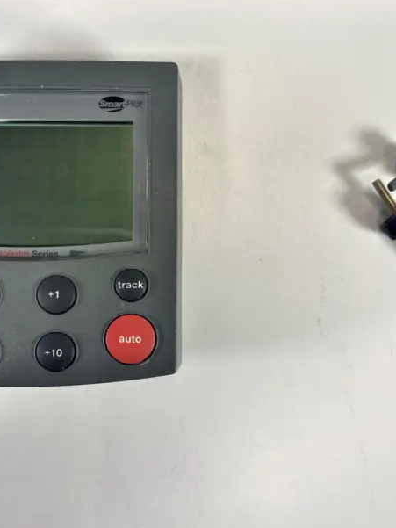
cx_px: 188
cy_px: 252
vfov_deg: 47.8
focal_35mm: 39
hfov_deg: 36.8
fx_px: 595
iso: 32
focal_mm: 4.25
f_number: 1.8
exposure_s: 1/222
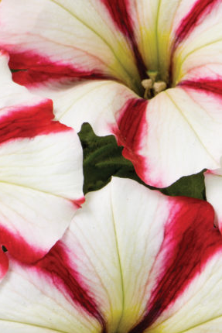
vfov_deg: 5.5
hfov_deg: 3.7
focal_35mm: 375
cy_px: 353
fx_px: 3467
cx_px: 161
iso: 100
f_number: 18
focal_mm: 105
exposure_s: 1/15
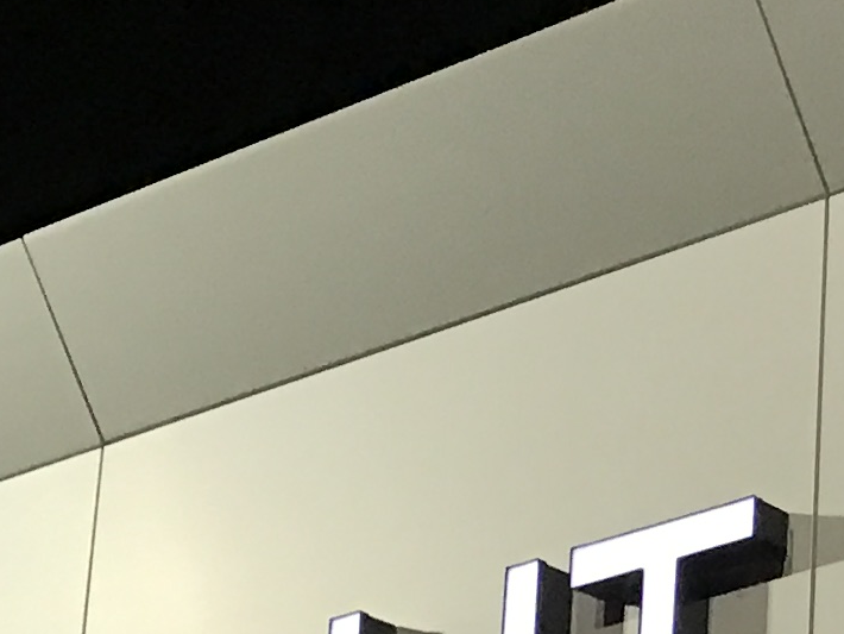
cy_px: 781
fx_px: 3878
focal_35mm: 159
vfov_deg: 9.2
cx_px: 1267
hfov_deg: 11.9
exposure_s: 1/30
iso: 40
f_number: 1.8
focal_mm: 3.99
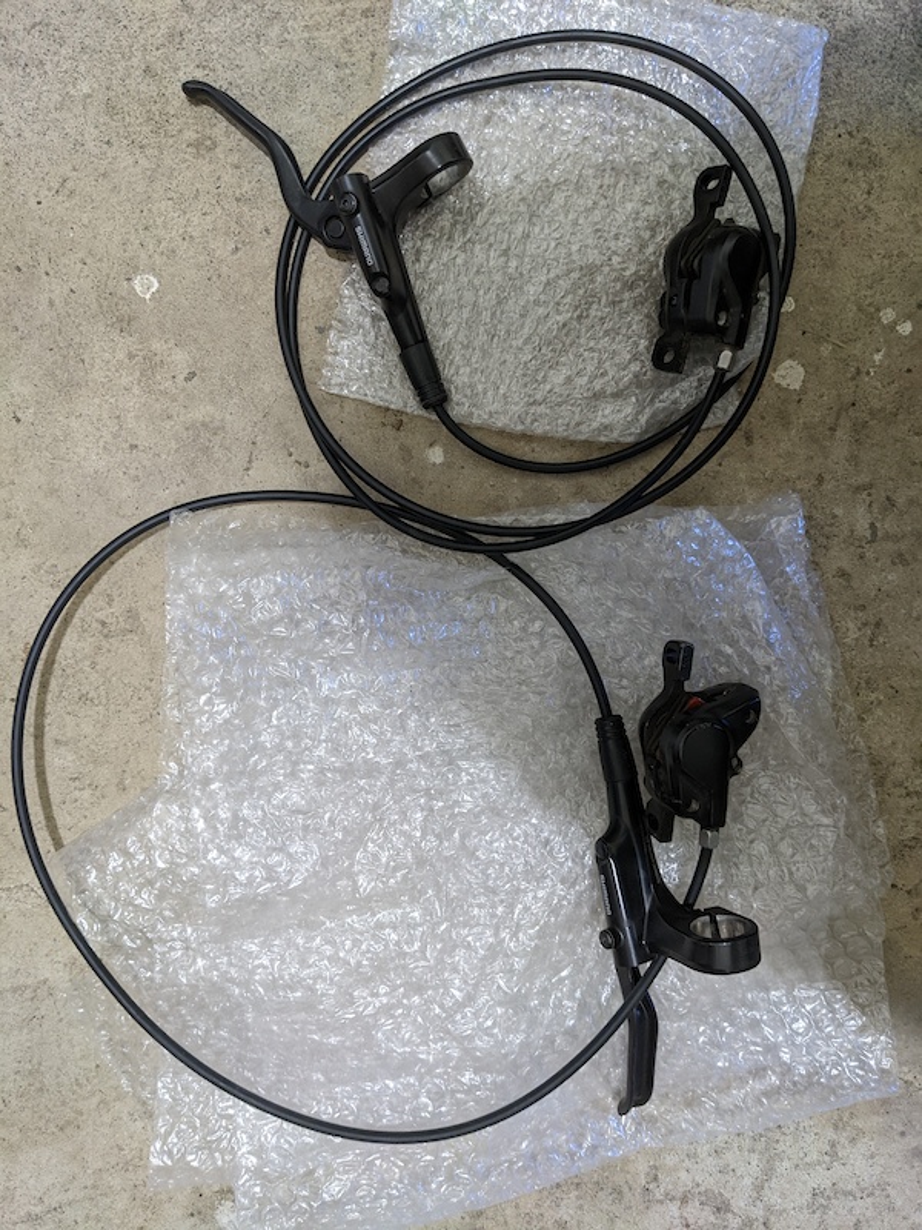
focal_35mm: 27
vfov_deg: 65.3
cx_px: 461
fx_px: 959
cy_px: 615
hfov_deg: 51.4
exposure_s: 1/24
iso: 147
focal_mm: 4.38
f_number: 1.73
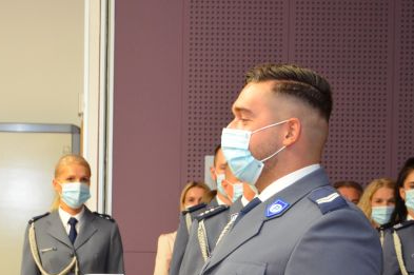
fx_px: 1401
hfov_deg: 16.7
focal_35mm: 122
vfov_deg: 11.1
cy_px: 262
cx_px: 76
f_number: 4.5
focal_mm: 40
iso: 1600
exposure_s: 1/60
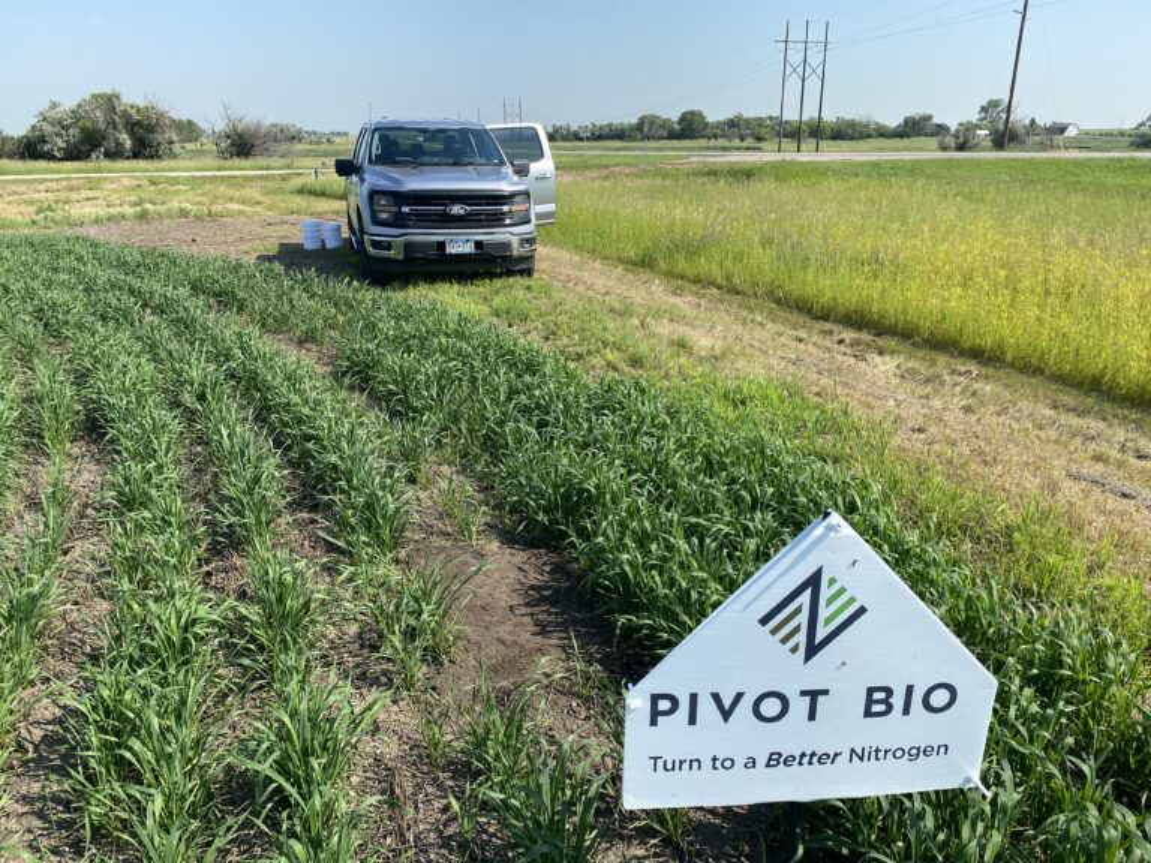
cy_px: 432
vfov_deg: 53.1
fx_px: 865
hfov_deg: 67.3
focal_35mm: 26
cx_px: 576
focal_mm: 4.25
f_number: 1.8
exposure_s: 1/2268
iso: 32
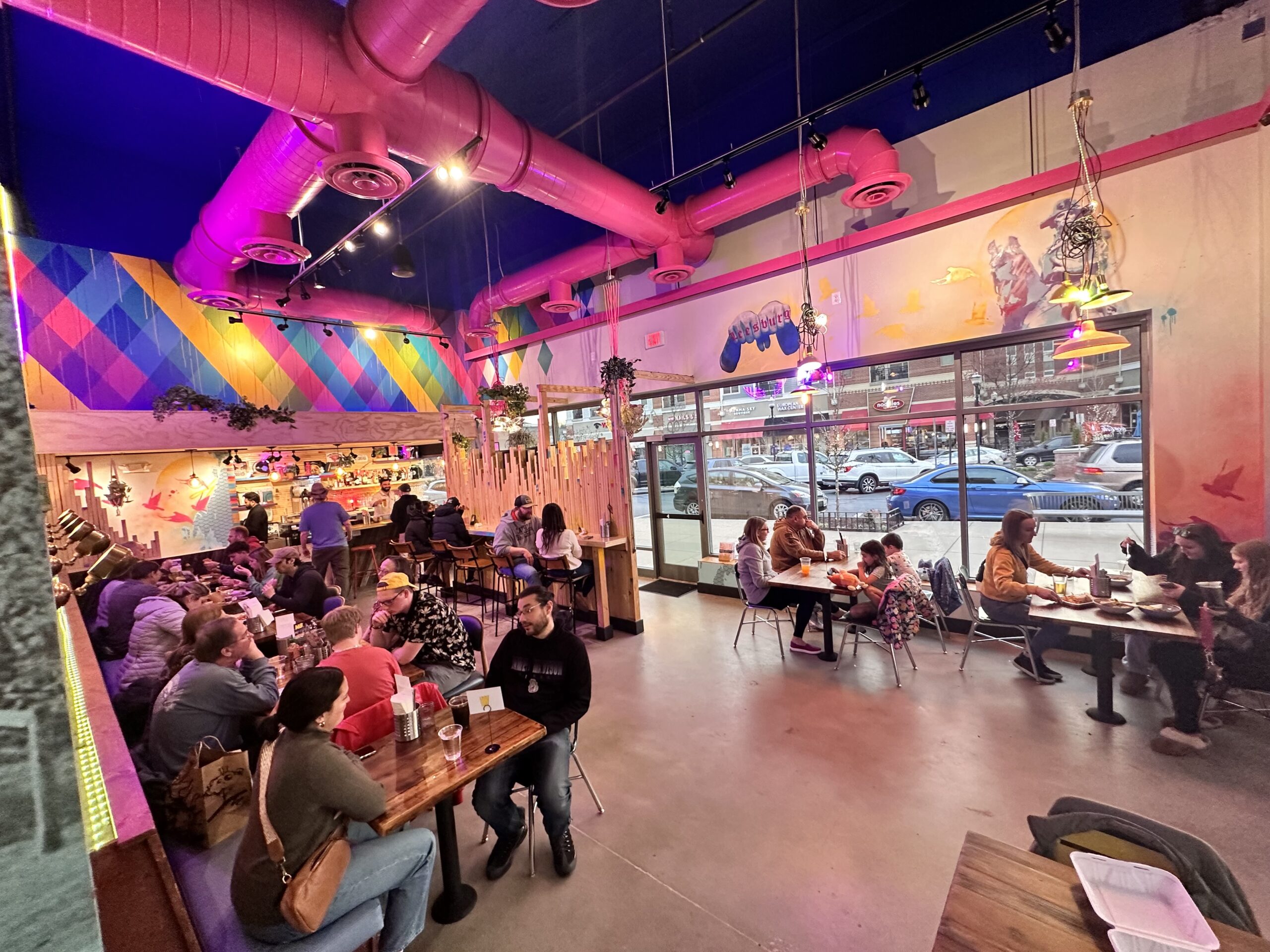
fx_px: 514
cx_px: 635
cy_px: 476
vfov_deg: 85.7
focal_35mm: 14
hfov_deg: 102.1
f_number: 2.2
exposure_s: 1/60
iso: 250
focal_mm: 2.22
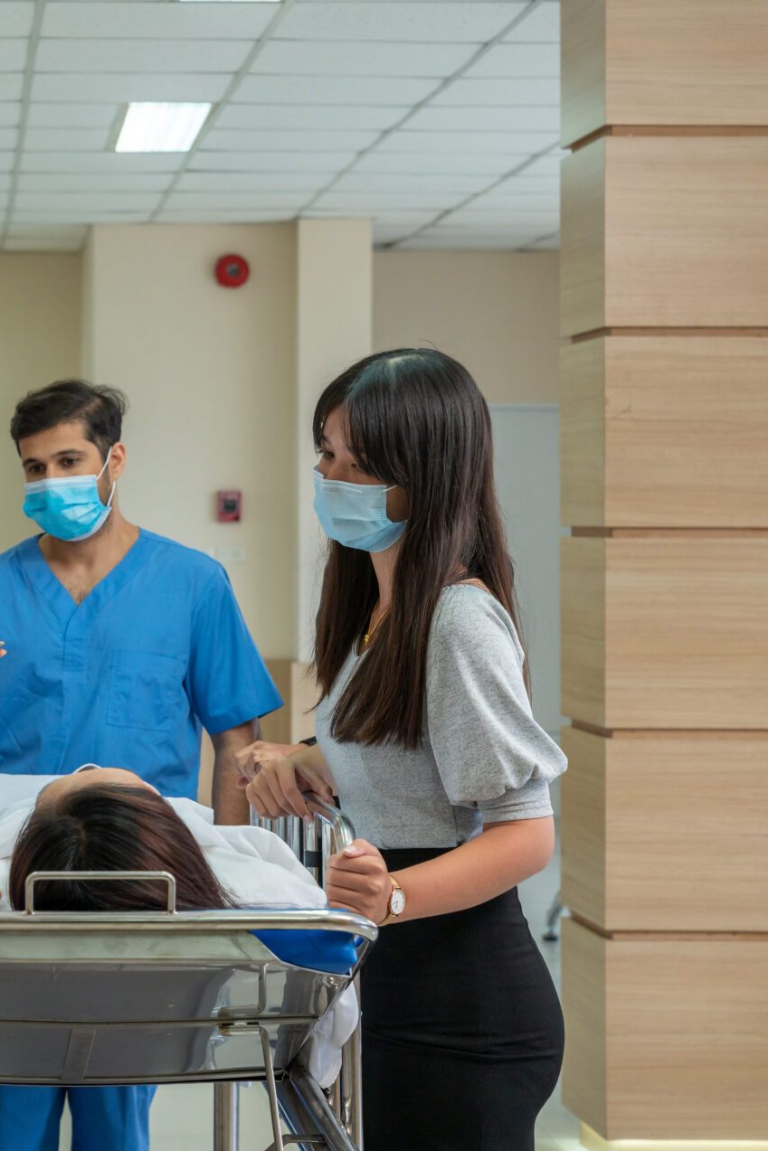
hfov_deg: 15.0
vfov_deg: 22.9
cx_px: -73
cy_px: 576
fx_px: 2847
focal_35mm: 89
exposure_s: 1/80
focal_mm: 59
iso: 400
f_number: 5.6
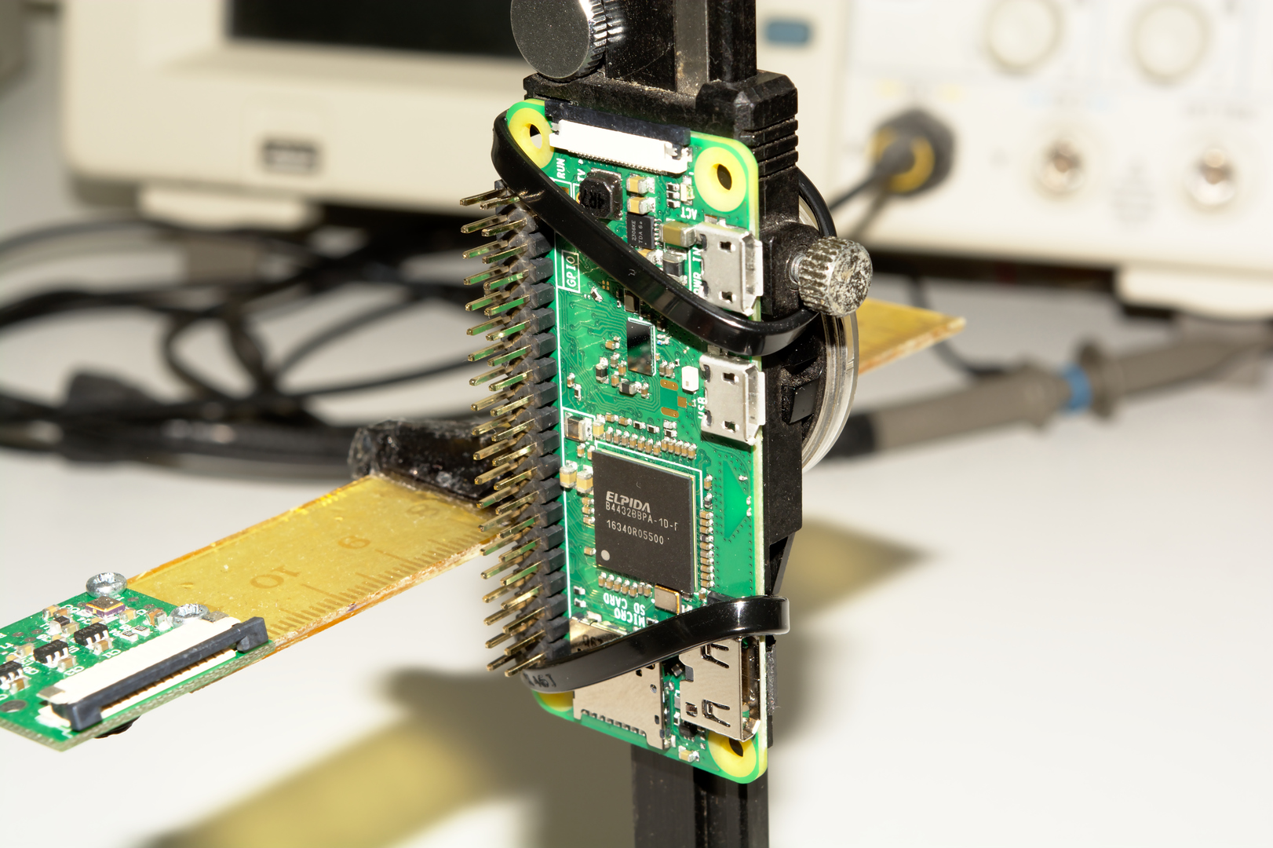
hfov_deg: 24.6
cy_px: 424
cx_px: 636
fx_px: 2916
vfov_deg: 16.5
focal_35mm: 82
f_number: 14
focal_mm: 55
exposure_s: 1/200
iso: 100
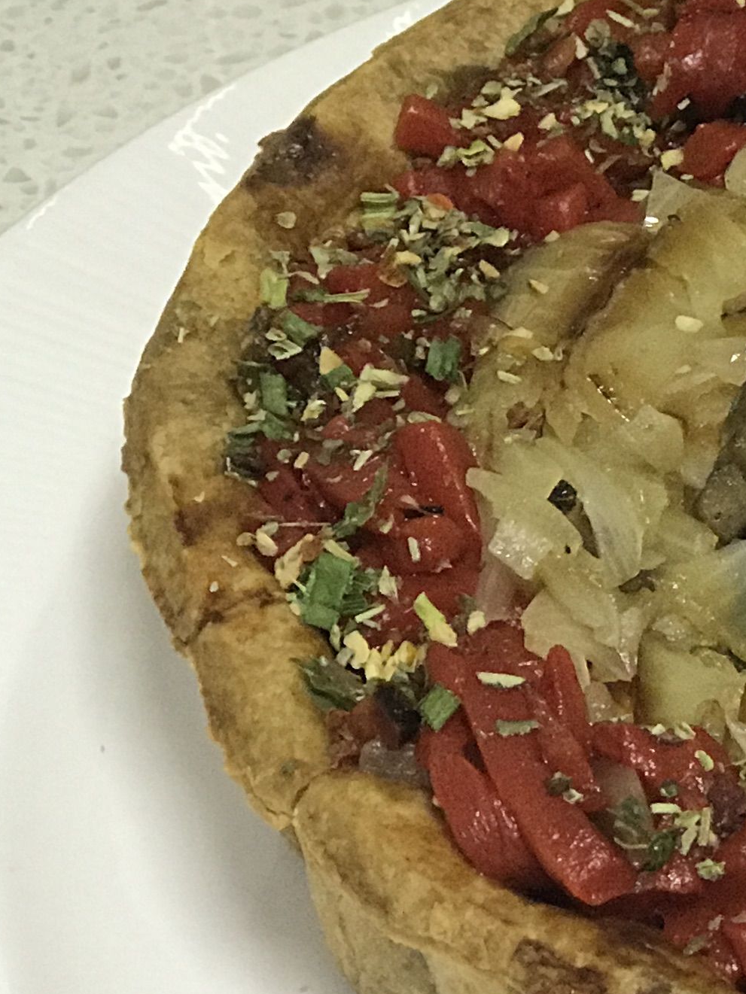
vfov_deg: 11.4
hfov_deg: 8.4
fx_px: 4999
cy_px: 456
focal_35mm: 174
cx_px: 1019
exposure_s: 1/50
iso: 125
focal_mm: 6.6
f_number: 2.8
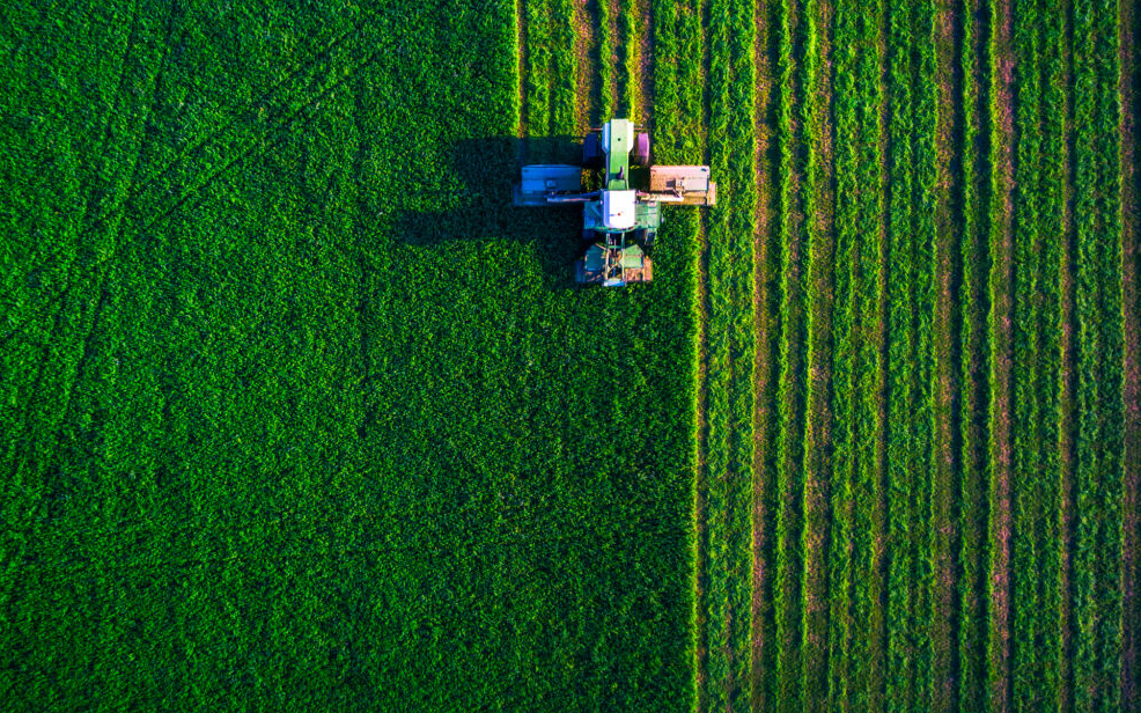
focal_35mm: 22
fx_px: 684
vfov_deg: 54.7
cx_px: 570
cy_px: 290
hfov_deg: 79.7
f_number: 2.8
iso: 226
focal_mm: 3.61
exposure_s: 1/25
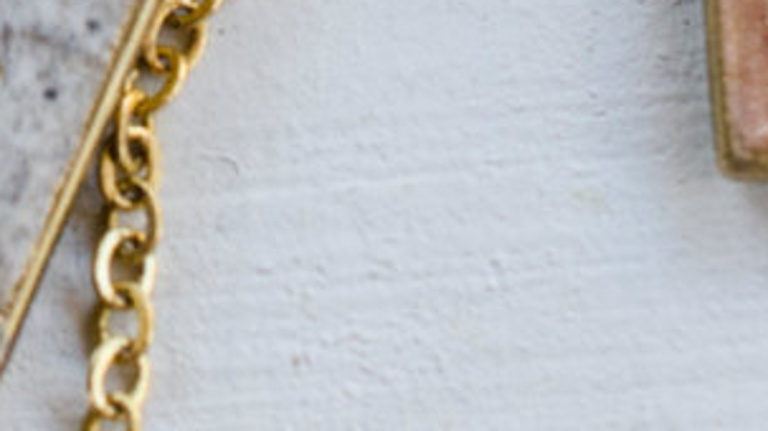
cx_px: -195
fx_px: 6329
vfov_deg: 3.9
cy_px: -479
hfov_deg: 6.9
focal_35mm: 311
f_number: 7.1
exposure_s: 1/200
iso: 1000
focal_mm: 40
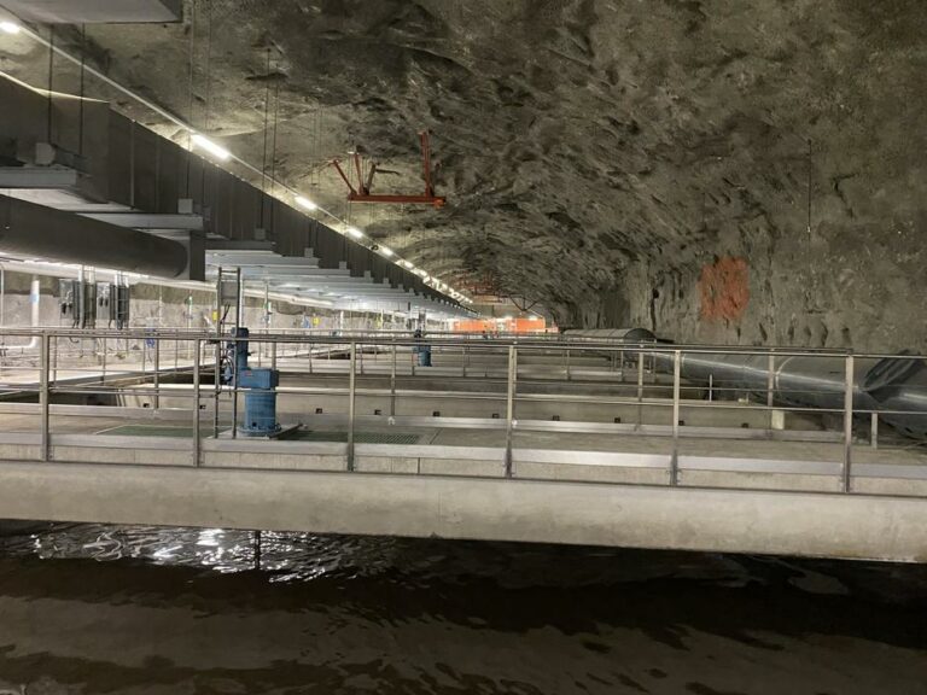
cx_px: 464
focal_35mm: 26
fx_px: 696
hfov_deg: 67.3
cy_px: 348
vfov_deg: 53.1
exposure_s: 1/25
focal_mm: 4.25
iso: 500
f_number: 1.8
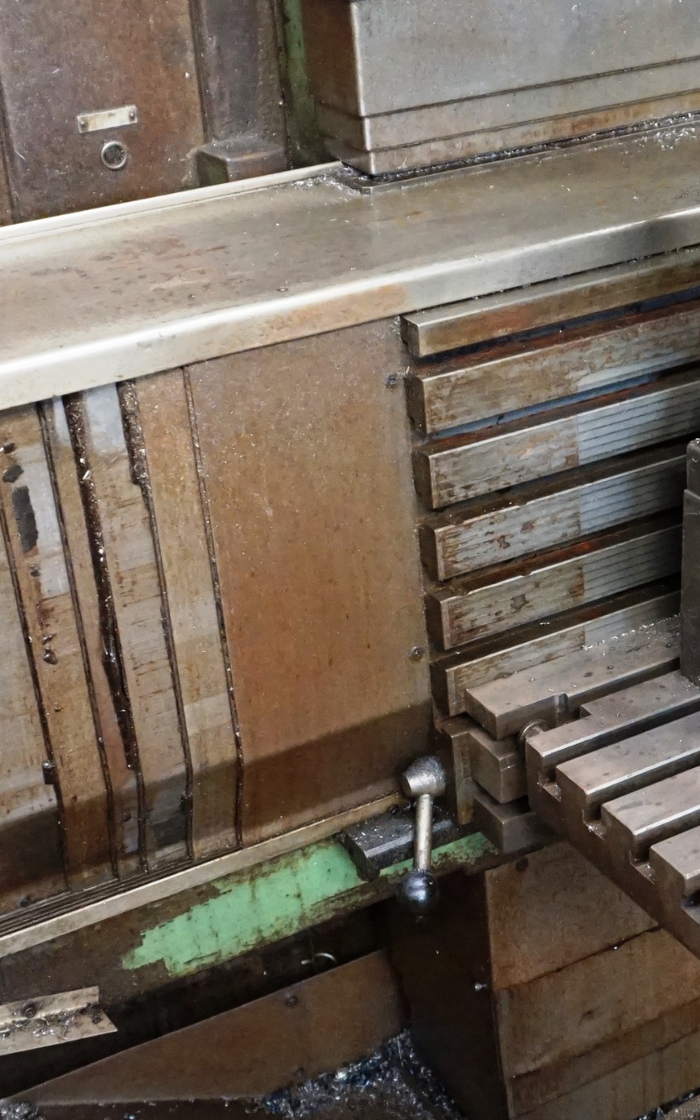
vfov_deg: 34.5
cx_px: 516
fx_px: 1801
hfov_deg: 21.8
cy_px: 504
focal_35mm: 59
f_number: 3.5
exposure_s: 1/100
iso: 3200
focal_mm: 16
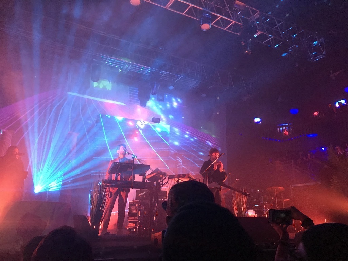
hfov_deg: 63.4
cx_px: 174
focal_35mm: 28
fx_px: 281
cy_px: 130
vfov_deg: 49.7
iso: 100
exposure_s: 1/9
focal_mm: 3.99
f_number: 1.8
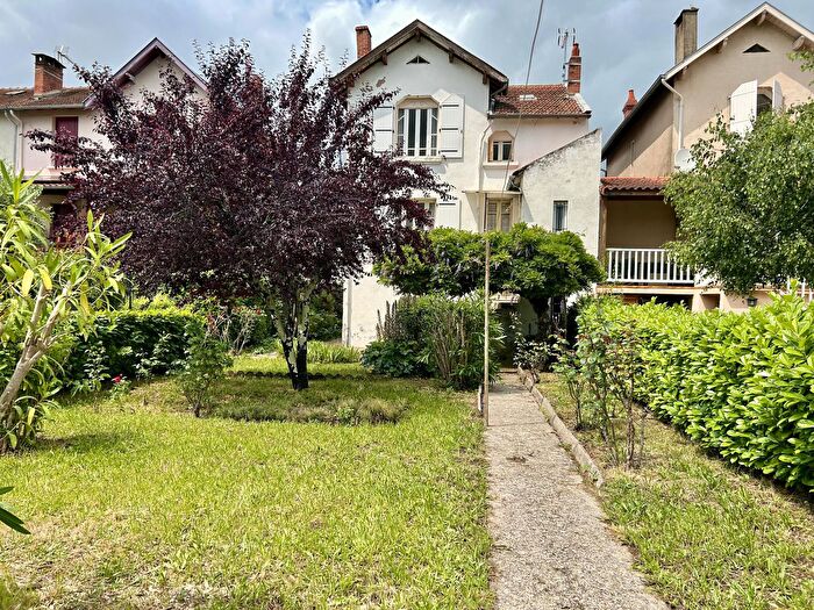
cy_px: 305
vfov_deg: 53.1
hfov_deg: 67.3
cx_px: 407
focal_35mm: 26
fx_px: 611
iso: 50
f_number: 1.5
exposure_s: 1/2841
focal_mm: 5.7
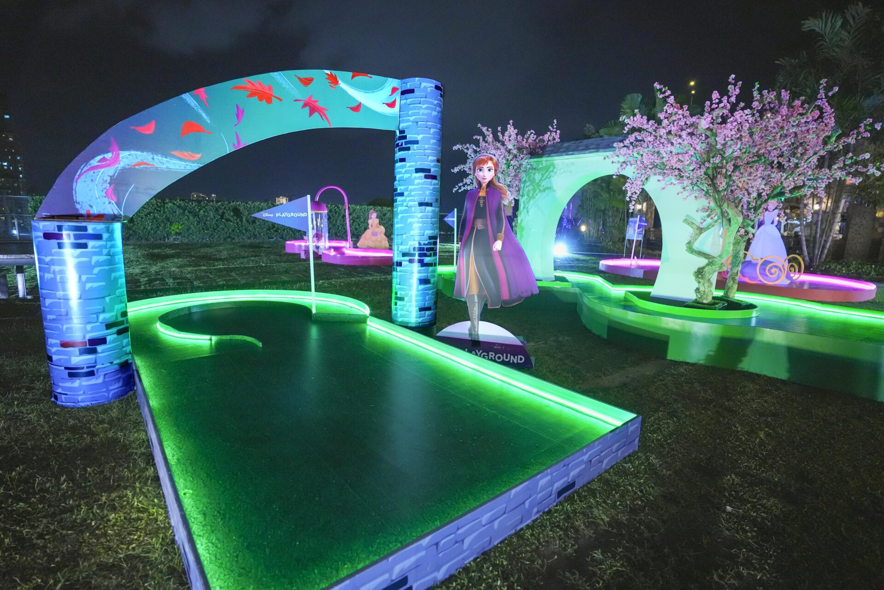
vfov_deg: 70.4
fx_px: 417
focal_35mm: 17
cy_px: 295
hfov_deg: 93.3
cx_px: 442
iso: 6400
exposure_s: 1/125
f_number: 2.8
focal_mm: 17
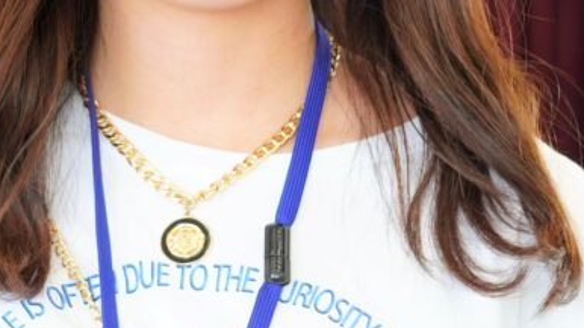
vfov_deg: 5.3
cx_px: 197
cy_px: -24
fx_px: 3546
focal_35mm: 229
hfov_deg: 9.4
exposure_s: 1/125
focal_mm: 55
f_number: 3.5
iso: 500
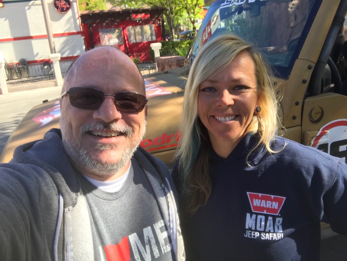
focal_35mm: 32
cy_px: 130
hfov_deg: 56.8
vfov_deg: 44.2
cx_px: 174
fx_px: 321
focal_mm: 2.87
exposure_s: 1/238
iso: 25
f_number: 2.2
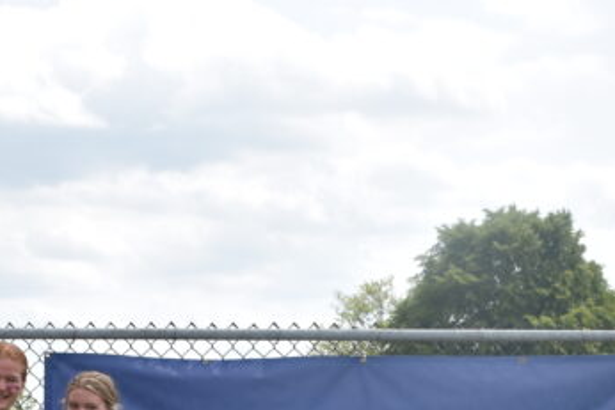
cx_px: 416
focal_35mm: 108
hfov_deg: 18.9
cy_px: 511
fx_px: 1838
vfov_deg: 12.4
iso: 100
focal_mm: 23
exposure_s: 1/250
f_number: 8
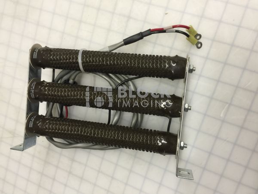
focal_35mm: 29
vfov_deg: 48.2
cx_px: 129
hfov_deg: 61.7
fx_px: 216
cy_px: 97
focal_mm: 4.15
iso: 32
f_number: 2.2
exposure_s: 1/15
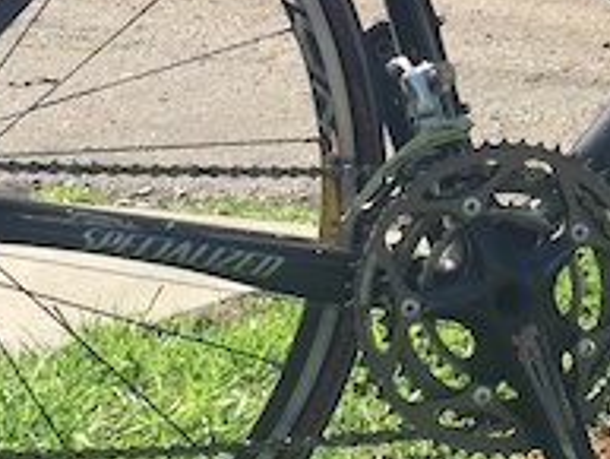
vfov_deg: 12.0
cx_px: 563
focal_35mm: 120
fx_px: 2116
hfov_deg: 16.2
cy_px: -158
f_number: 2.2
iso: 32
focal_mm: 4.15
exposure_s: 1/1163
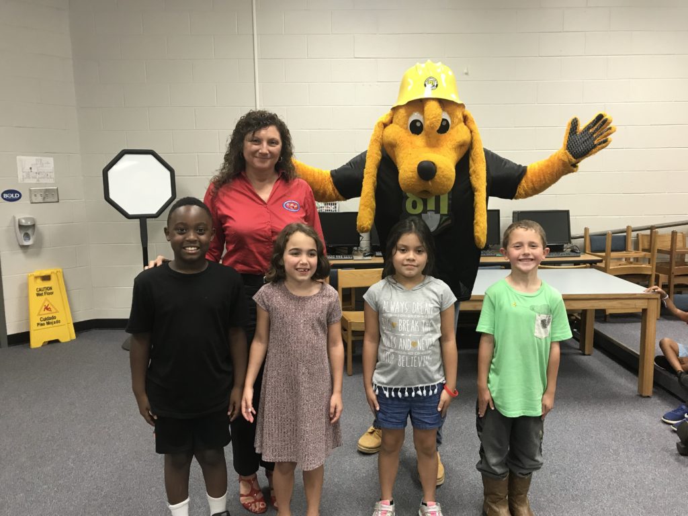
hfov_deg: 63.4
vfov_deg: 49.7
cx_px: 344
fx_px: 557
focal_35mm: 28
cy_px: 258
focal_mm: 3.99
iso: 40
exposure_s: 1/17
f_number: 1.8
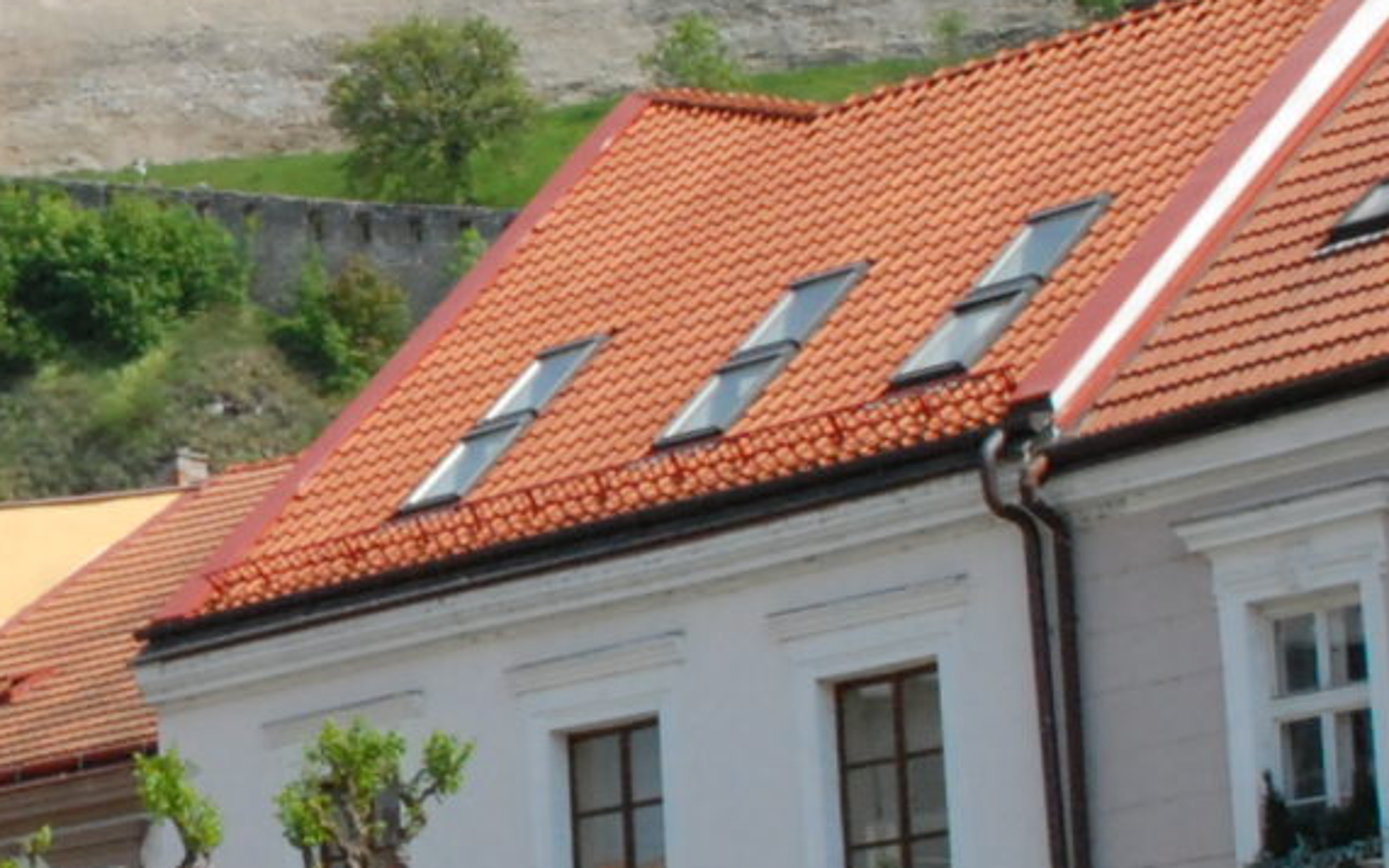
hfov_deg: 15.3
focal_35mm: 134
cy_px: 450
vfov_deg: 9.8
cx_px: -44
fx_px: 5073
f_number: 13
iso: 800
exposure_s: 1/640
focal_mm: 20
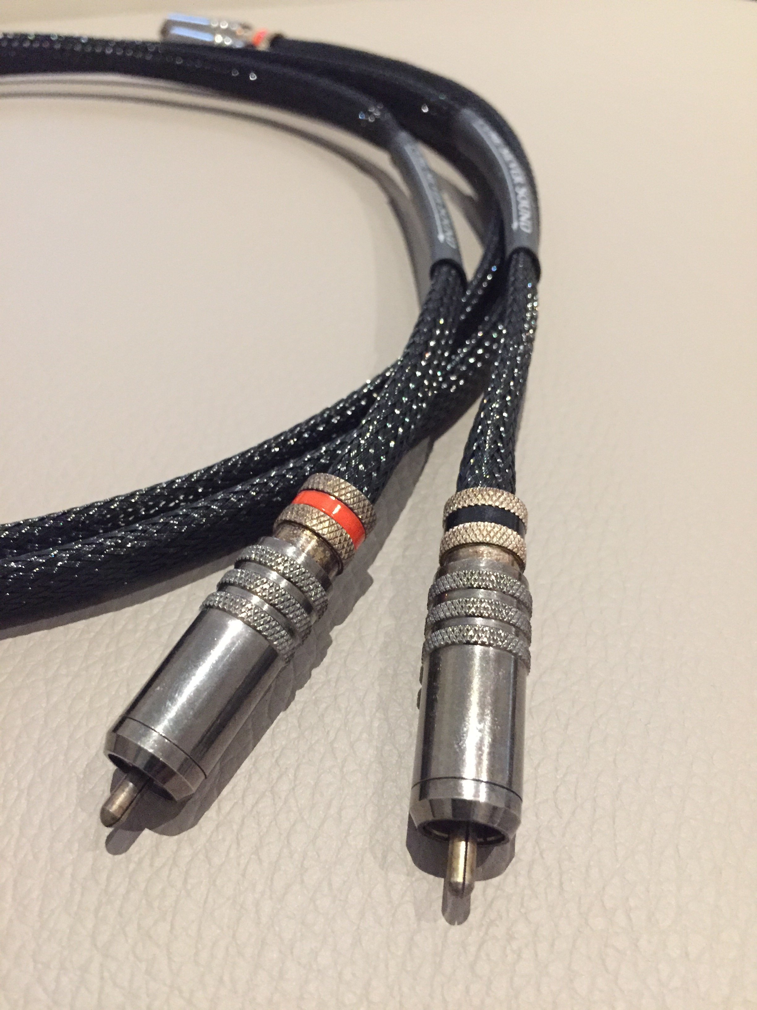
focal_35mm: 29
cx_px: 378
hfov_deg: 48.2
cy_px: 505
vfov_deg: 61.7
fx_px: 846
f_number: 2.2
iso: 400
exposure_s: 1/17
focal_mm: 4.15
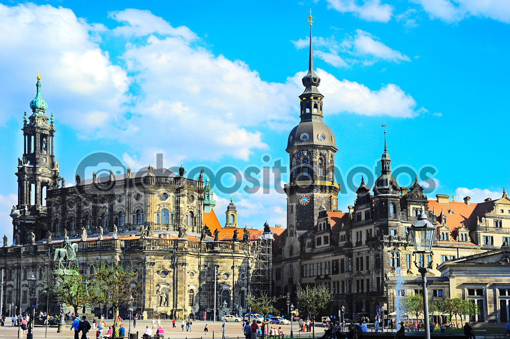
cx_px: 255
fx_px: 609
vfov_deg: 31.2
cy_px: 170
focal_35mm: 43
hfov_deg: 45.5
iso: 200
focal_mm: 43
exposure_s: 1/800
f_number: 8
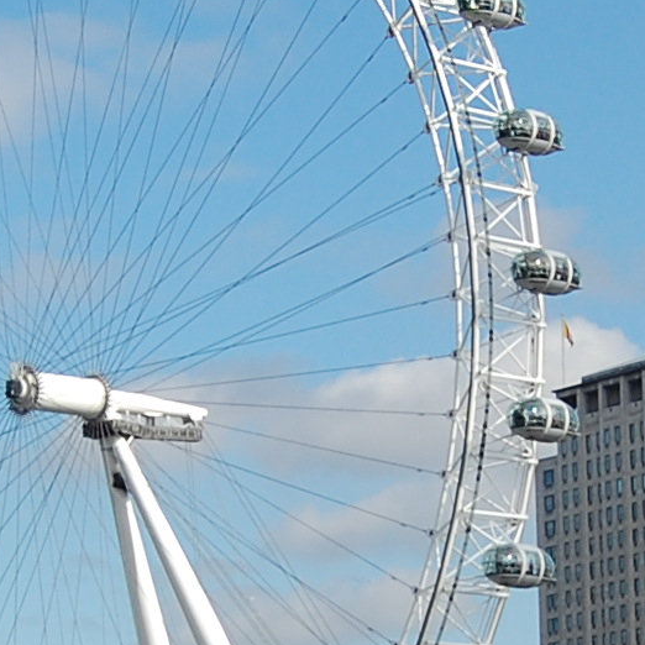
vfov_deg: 9.9
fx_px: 3710
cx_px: 340
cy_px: 580
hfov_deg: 9.9
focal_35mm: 176
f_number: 4.5
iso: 200
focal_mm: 24
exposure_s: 1/1250
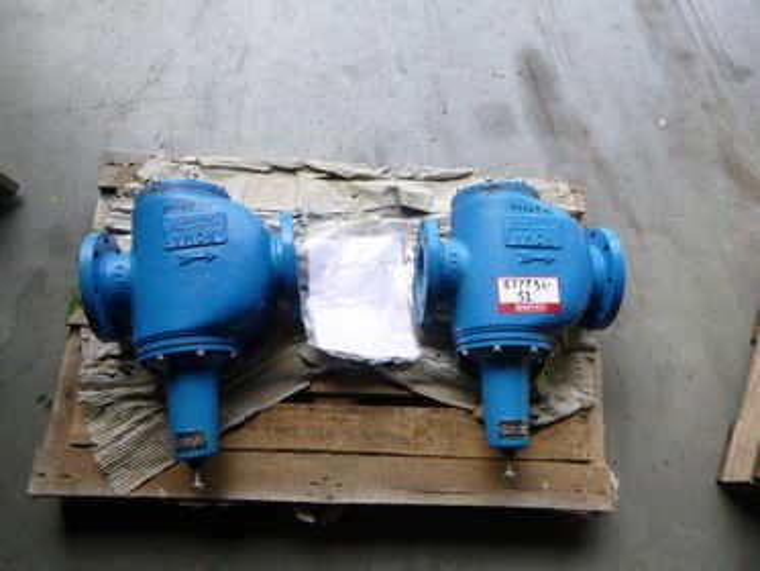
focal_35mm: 25
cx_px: 380
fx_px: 549
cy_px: 286
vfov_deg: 54.9
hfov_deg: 69.4
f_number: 3.9
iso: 100
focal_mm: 4.5
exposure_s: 1/100
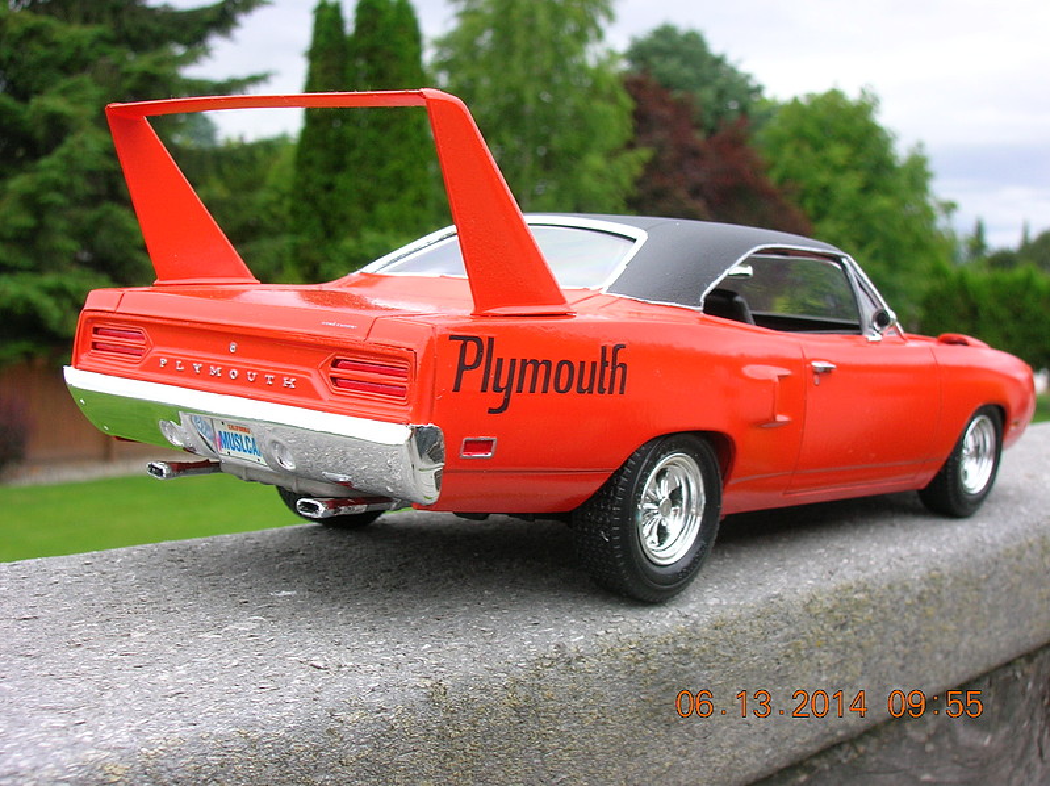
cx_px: 525
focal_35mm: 46
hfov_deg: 41.3
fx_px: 1394
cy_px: 393
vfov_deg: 31.5
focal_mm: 7.7
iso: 50
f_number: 5.4
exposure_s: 1/39.3
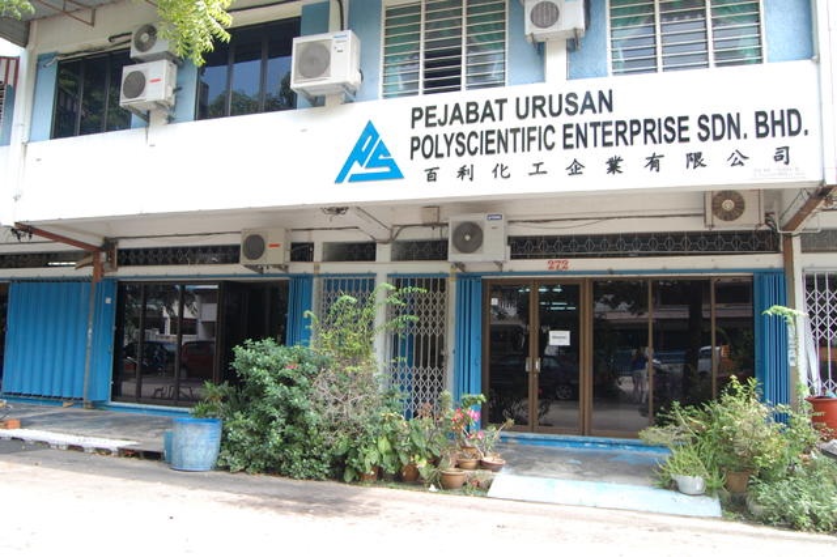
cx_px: 418
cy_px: 278
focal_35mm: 27
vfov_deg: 47.9
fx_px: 627
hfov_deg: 67.4
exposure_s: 1/125
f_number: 7.1
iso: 400
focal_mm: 18
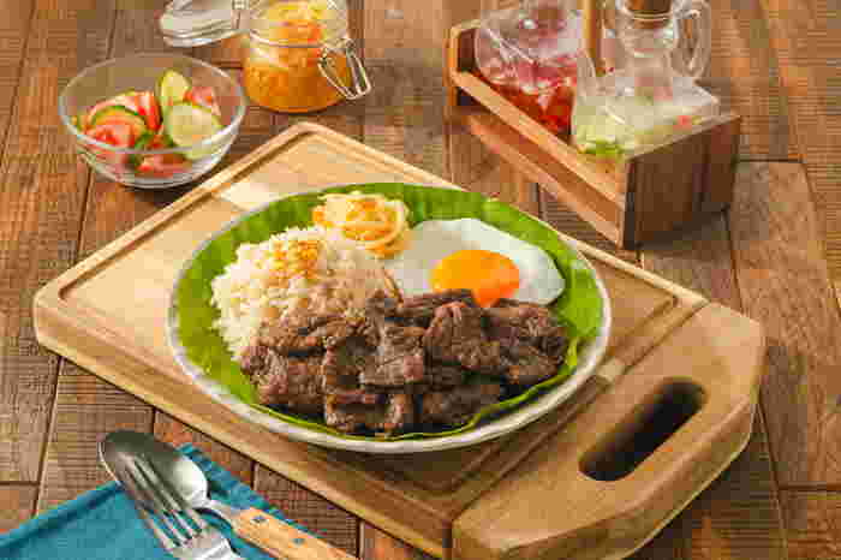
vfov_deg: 13.7
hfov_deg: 20.4
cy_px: 280
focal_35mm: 100
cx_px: 420
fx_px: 2335
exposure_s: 1/6
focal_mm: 100
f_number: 20
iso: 50
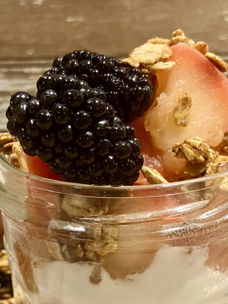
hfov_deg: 24.3
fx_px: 527
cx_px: 86
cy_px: 197
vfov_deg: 32.0
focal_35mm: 60
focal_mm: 3.99
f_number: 1.8
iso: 200
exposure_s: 1/60
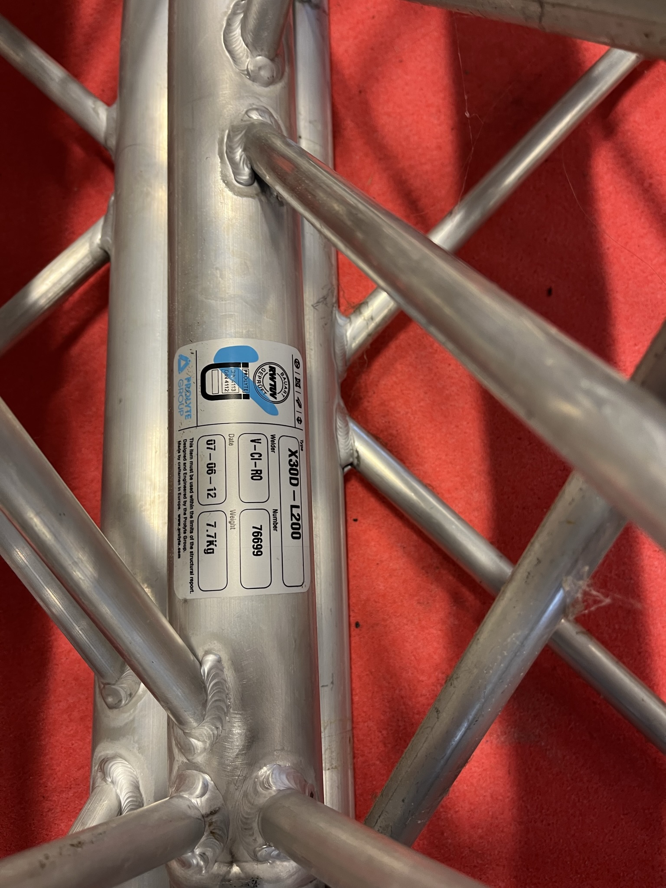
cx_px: 333
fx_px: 667
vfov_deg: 67.3
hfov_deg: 53.1
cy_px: 444
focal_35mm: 26
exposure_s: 1/50
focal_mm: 5.1
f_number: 1.6
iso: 80
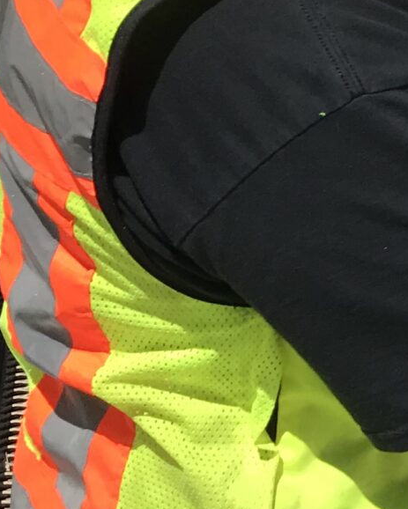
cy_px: 34
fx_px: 1825
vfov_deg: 15.7
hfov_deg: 11.3
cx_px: 869
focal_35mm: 121
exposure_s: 1/3195
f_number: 1.8
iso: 20
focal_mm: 3.99
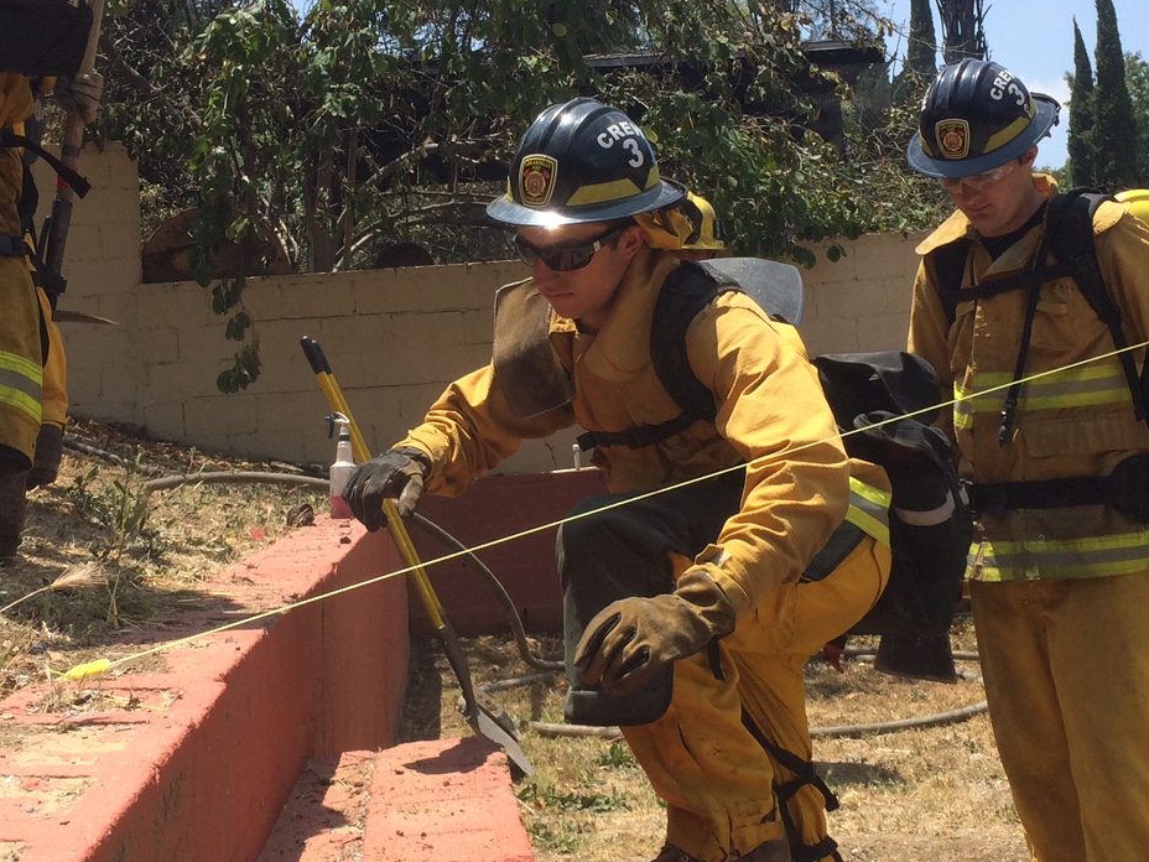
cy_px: 328
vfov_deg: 28.5
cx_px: 532
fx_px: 1693
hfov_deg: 37.5
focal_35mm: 51
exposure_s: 1/1786
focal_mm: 4.15
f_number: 2.2
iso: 32
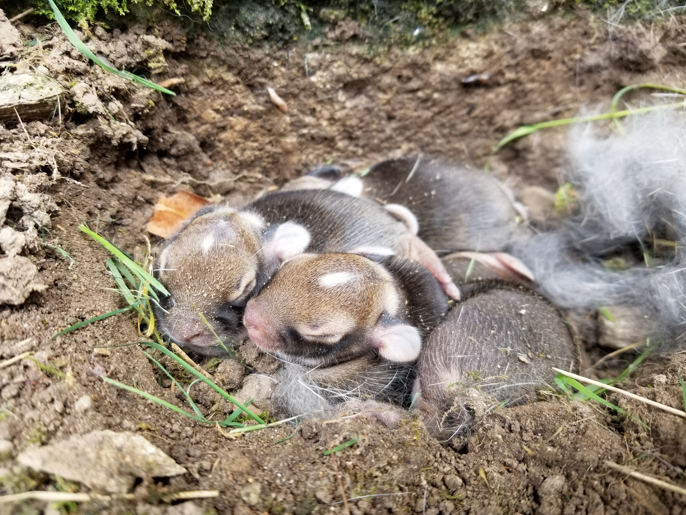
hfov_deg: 67.3
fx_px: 515
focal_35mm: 26
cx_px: 343
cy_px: 258
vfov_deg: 53.1
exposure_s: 1/100
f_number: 1.7
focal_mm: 4.25
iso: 64
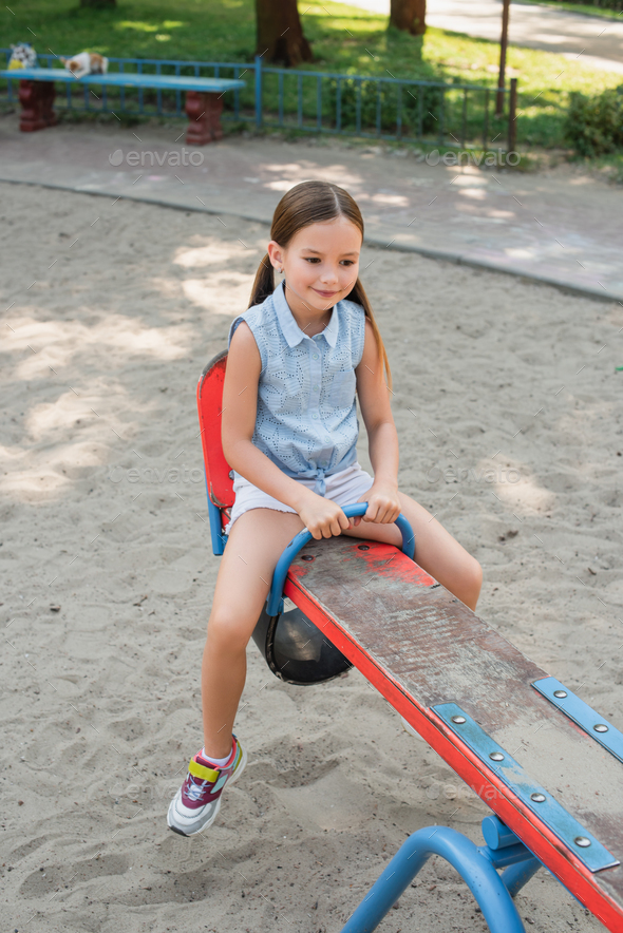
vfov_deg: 39.6
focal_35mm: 50
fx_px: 1297
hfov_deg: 27.0
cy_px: 466
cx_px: 312
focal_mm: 50
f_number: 5
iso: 160
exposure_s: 1/200
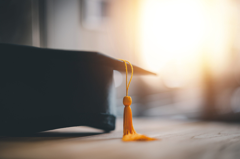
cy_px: 80
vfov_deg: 13.0
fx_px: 699
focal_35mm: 105
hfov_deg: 19.5
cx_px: 120
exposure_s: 1/100
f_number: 1.4
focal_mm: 105
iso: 200
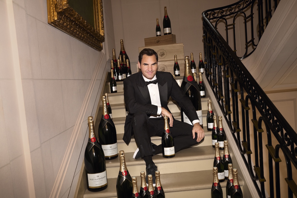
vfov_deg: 37.9
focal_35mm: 35
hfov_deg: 54.4
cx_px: 148
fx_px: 289
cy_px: 99
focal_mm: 35
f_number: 7.1
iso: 1000
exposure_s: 1/800
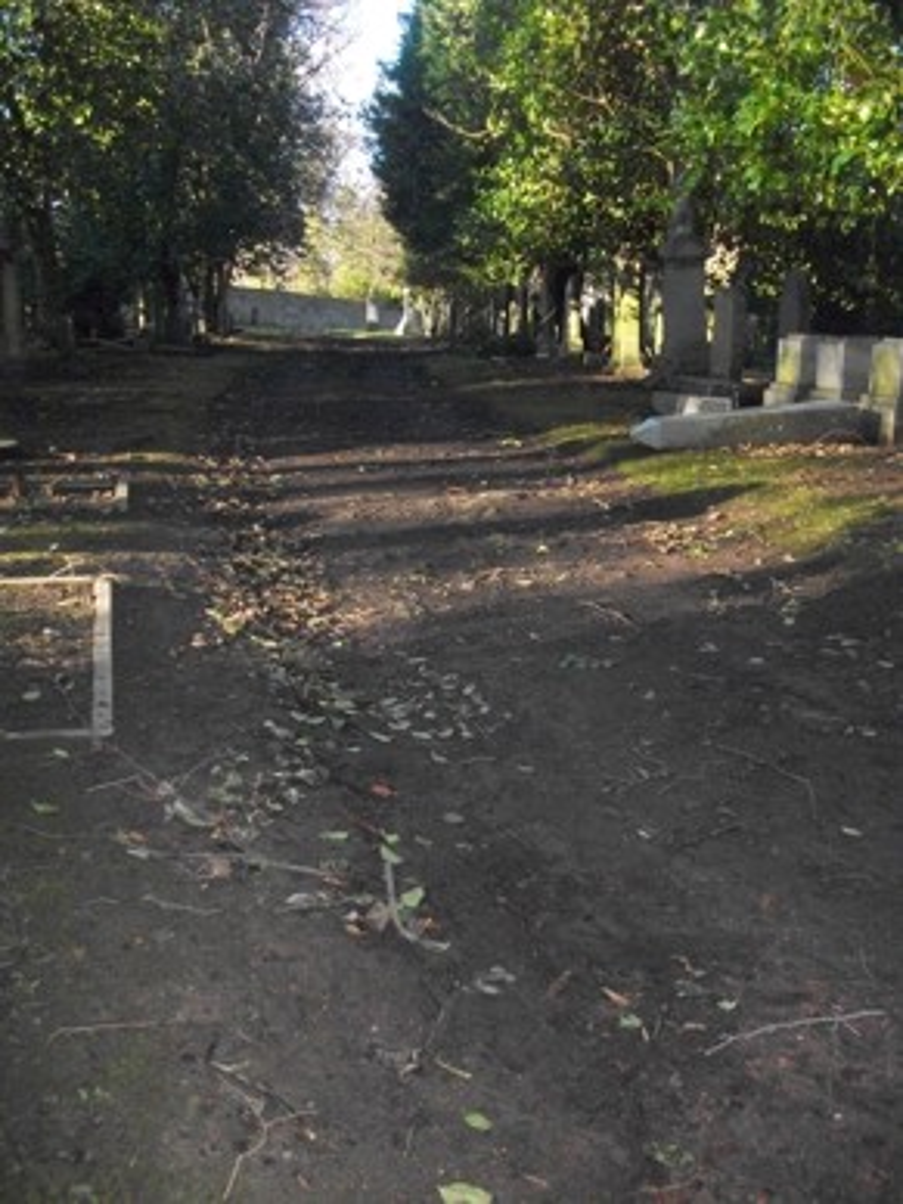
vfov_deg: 56.8
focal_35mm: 32
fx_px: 1113
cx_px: 452
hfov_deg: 44.2
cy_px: 602
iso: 640
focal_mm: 5.7
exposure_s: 1/500
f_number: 2.9
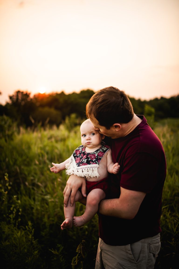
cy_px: 134
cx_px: 90
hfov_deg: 37.9
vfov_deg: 54.4
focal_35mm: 35
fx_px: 261
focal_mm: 35
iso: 125
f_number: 1.4
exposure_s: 1/800
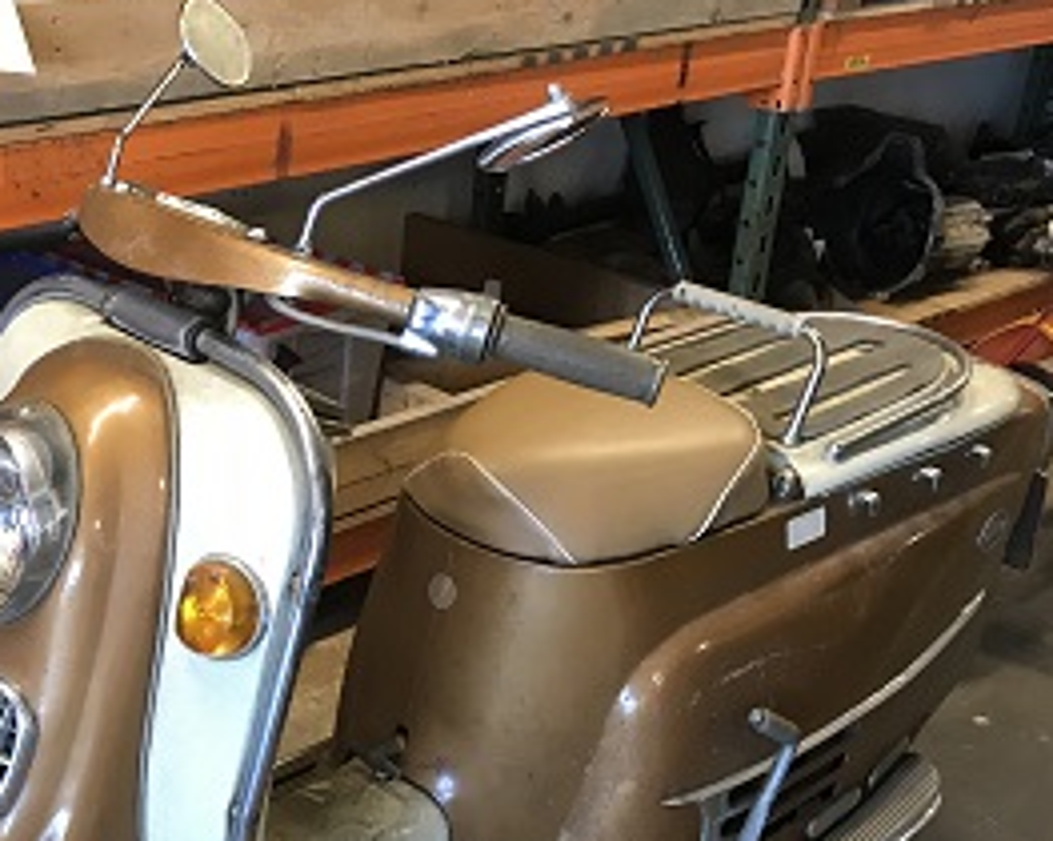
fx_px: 1619
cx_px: 212
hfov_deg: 34.9
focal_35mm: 52
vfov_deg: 28.6
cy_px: 659
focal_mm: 3.99
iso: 100
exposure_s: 1/13
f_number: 1.8
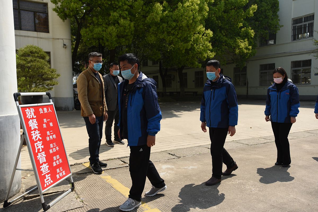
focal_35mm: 22
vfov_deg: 57.3
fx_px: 194
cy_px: 106
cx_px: 159
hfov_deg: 78.6
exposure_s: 1/800
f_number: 5.6
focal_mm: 22
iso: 160
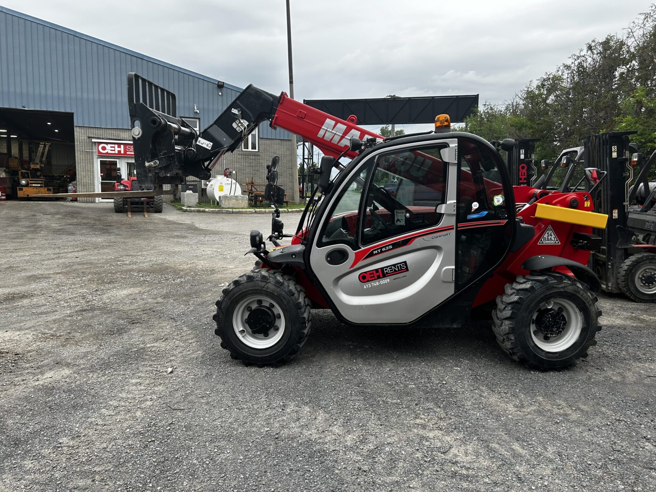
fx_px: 493
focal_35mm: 26
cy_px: 246
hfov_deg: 67.3
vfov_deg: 53.1
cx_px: 328
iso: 50
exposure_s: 1/298
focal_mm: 5.7
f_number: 1.5
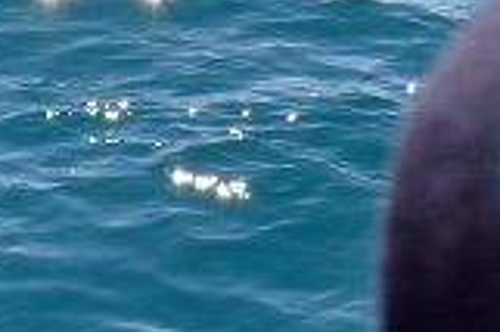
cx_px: -320
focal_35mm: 328
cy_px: 206
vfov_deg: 4.2
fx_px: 4551
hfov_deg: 6.2
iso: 360
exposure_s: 1/2000
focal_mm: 44
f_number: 8
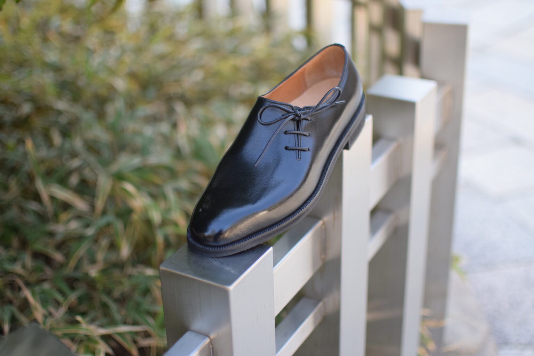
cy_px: 178
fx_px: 779
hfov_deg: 37.9
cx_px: 267
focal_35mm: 52
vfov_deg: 25.8
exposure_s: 1/1600
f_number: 1.8
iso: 500
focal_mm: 35
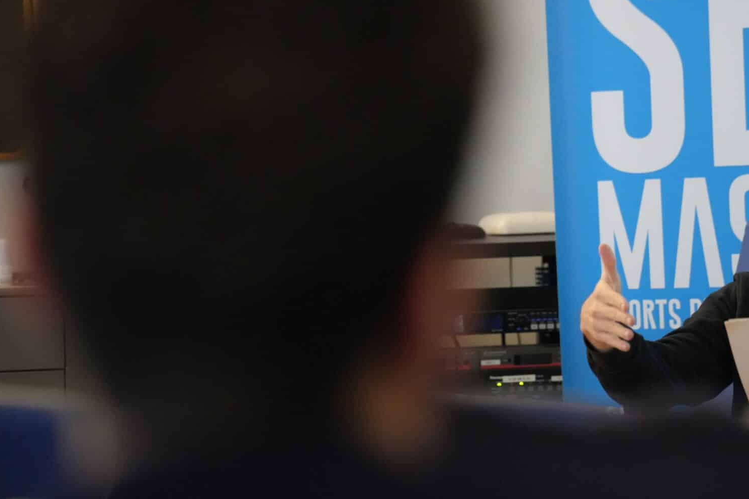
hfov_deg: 9.2
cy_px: 214
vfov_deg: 6.1
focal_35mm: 224
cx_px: 492
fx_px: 4660
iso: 12800
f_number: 4
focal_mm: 162
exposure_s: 1/200
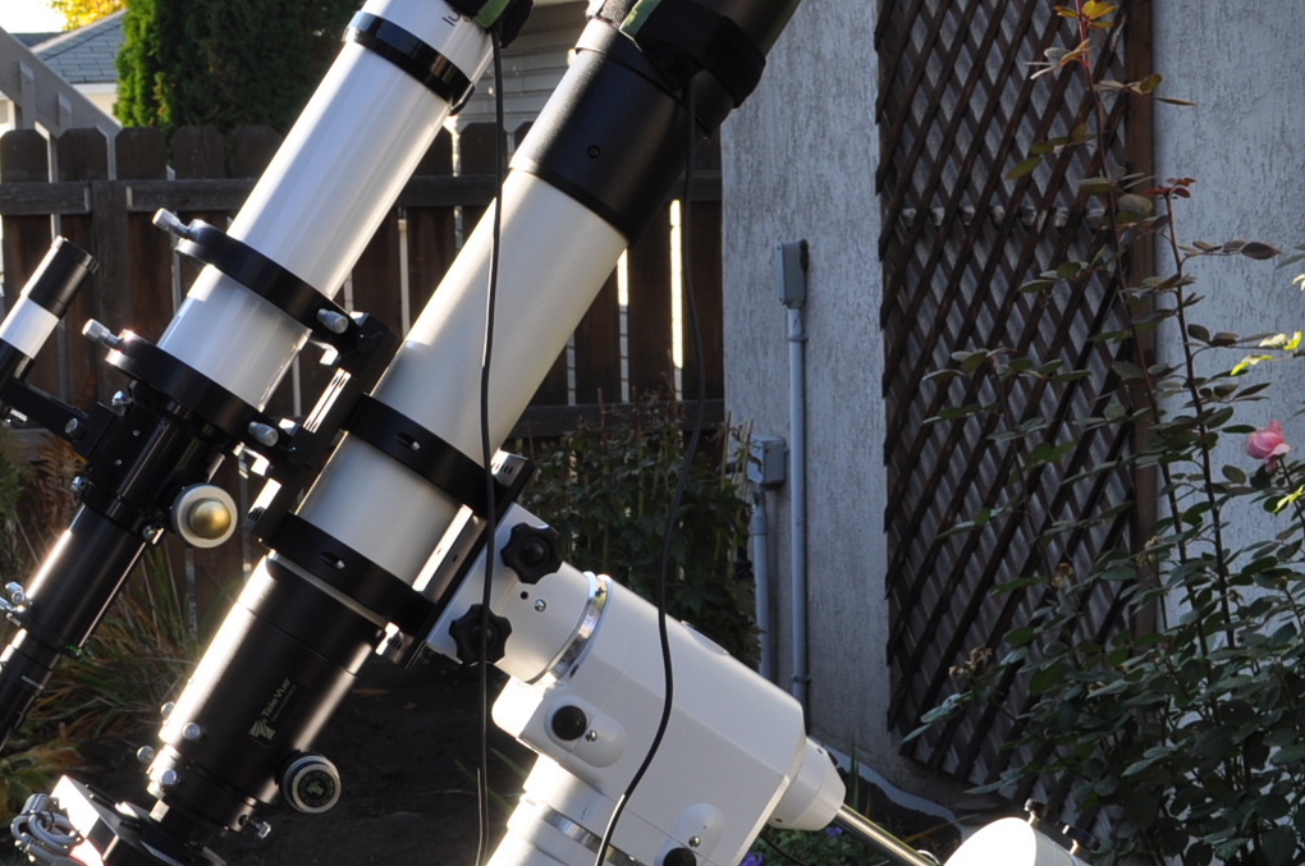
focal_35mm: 82
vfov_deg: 16.5
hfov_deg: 24.8
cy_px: 634
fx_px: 2968
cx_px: 597
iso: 200
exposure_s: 1/100
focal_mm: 26
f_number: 10
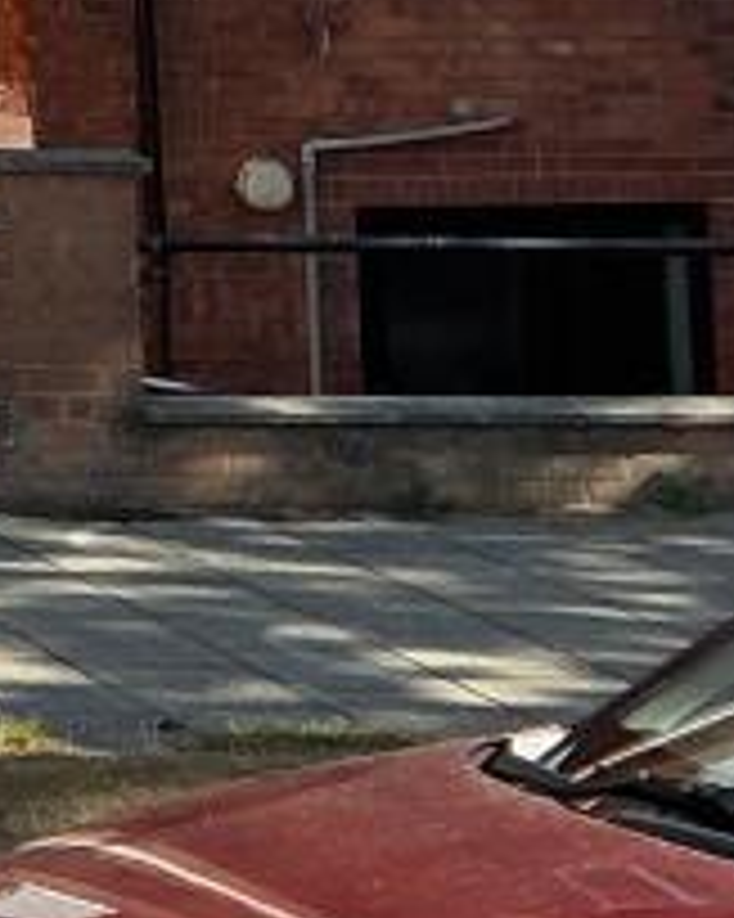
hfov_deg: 8.8
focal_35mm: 142
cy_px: -756
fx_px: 3859
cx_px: -1500
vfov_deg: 12.4
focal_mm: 3
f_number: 1.8
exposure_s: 1/1035
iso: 25
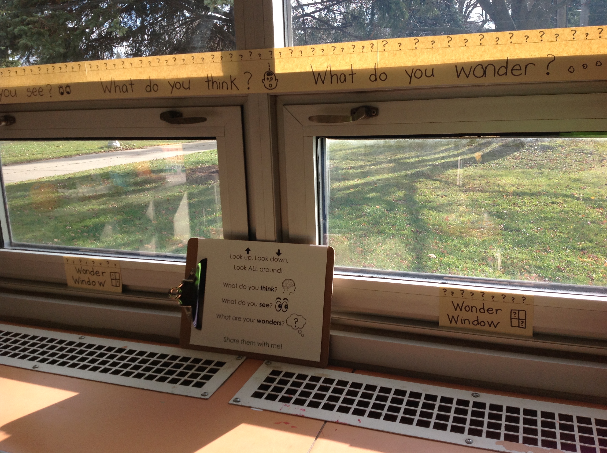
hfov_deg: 52.7
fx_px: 613
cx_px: 304
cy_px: 226
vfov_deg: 40.6
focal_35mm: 35
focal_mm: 4.28
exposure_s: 1/593
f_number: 2.4
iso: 50
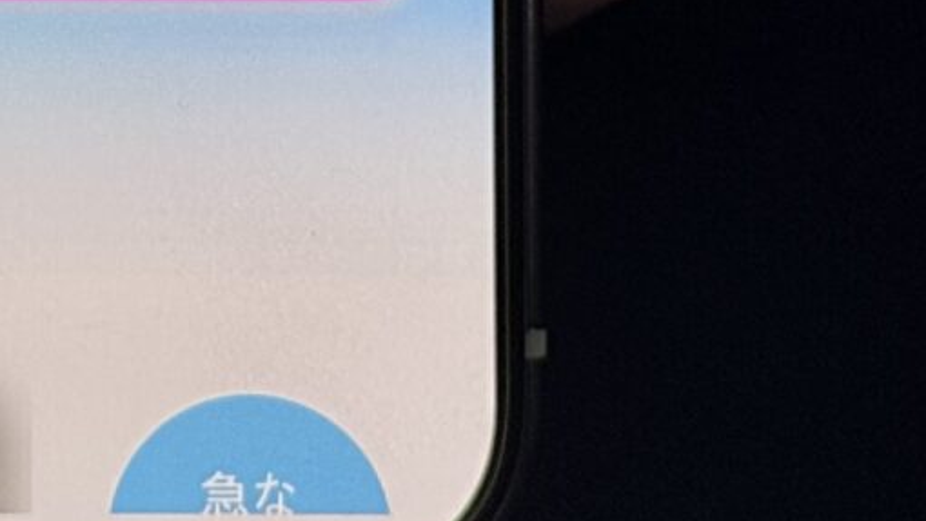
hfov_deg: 10.2
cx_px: -44
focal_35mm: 210
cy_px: -708
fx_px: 5157
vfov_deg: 5.6
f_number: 1.78
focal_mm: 6.76
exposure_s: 1/60
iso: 160
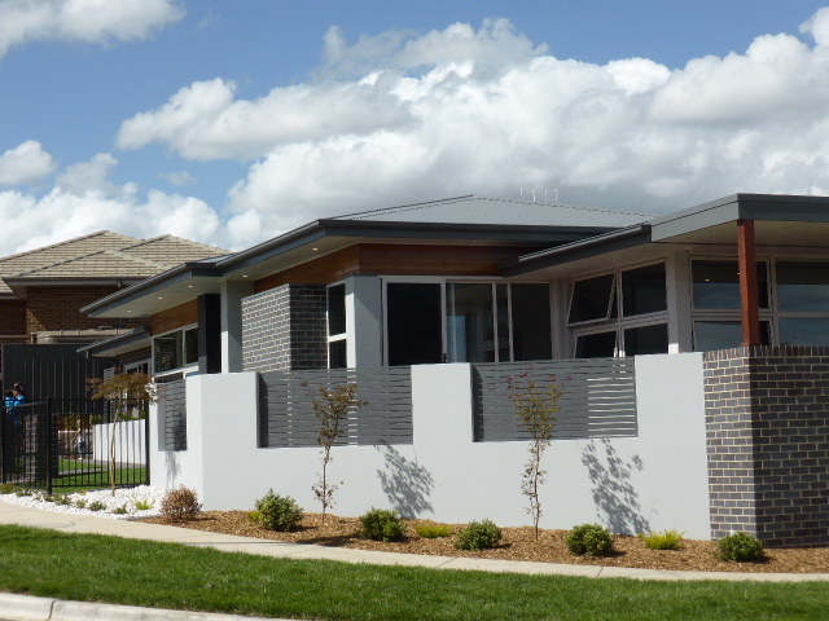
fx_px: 1652
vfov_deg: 21.3
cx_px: 414
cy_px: 310
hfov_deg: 28.2
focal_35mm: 69
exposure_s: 1/1000
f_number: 4.9
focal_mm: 11.7
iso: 100
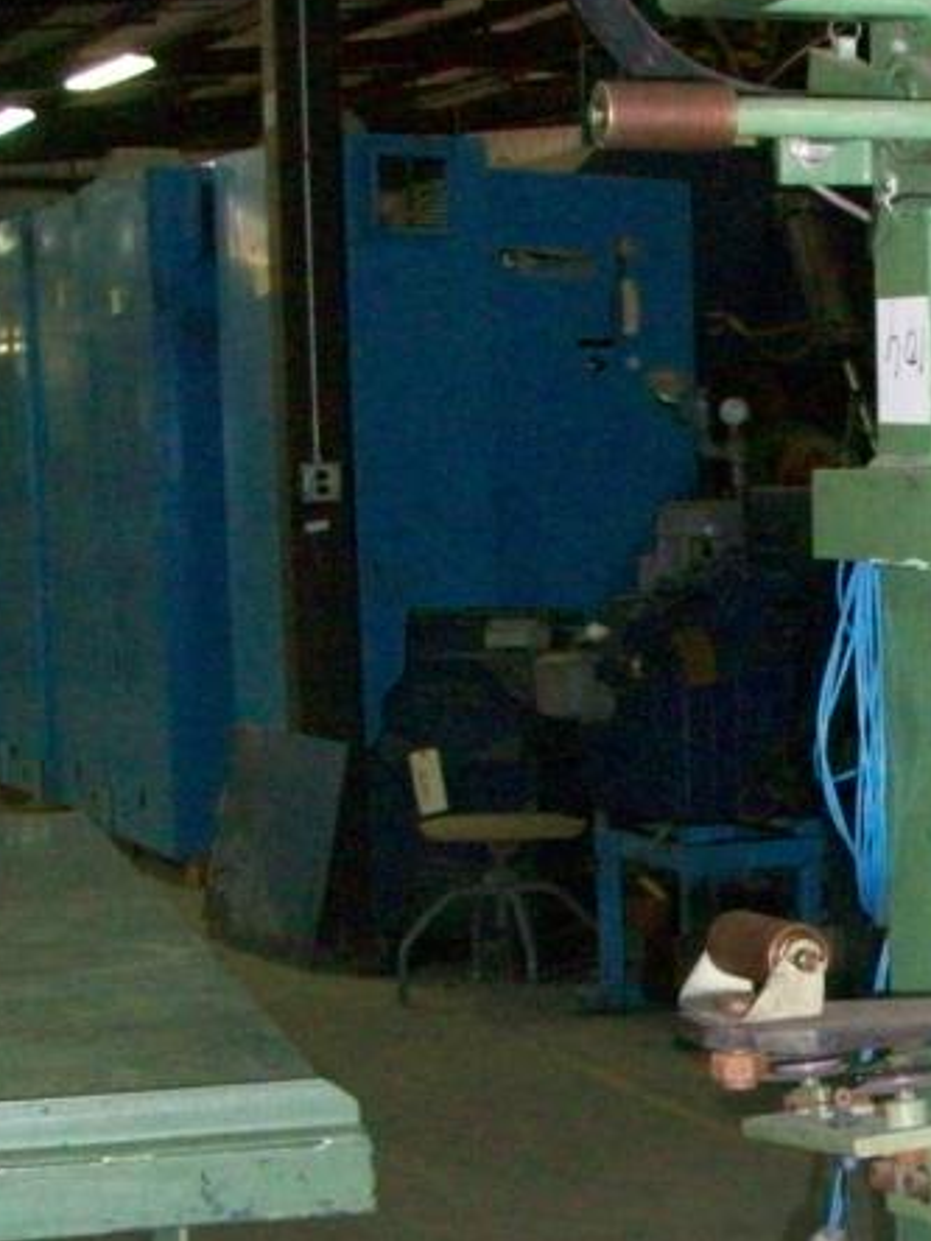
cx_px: 1253
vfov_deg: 19.7
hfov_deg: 14.4
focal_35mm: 98
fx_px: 3514
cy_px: 1073
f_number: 2.8
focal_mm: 5.7
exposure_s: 1/60
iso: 320
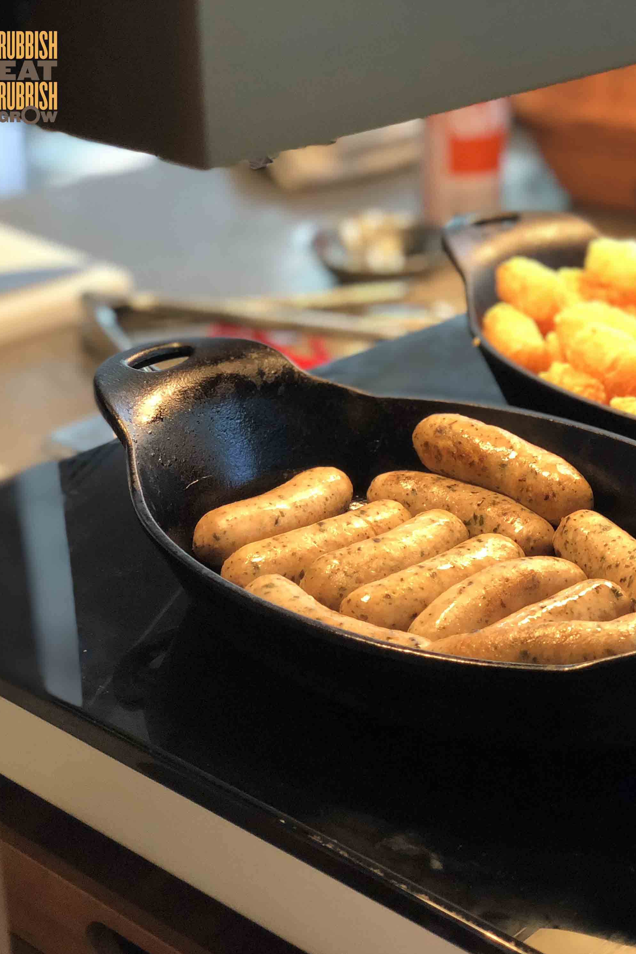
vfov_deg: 27.7
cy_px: 478
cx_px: 614
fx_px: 1935
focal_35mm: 73
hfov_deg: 18.3
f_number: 2.4
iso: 100
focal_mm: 6
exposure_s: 1/50
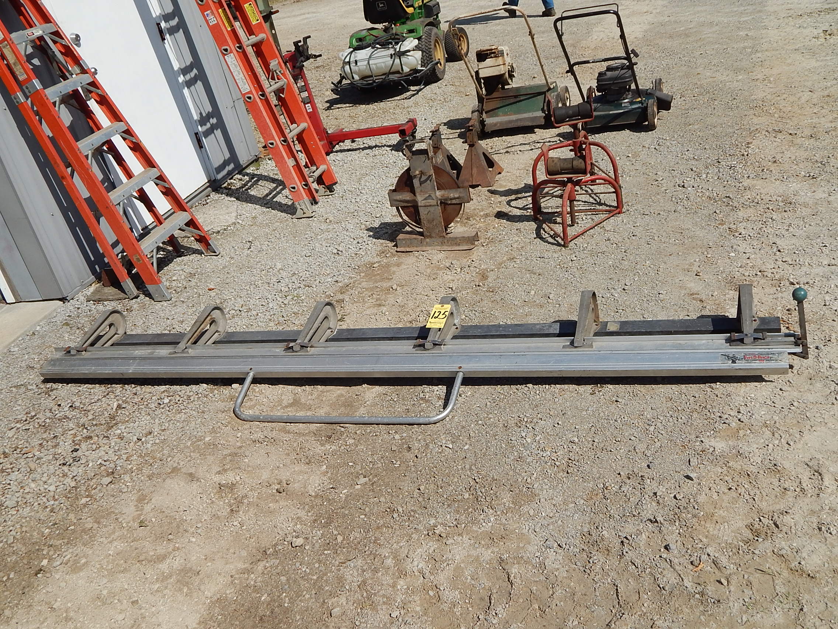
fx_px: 847
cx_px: 419
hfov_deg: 52.6
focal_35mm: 35
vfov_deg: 40.7
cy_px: 314
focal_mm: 6.1
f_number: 6.7
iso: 125
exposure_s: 1/800
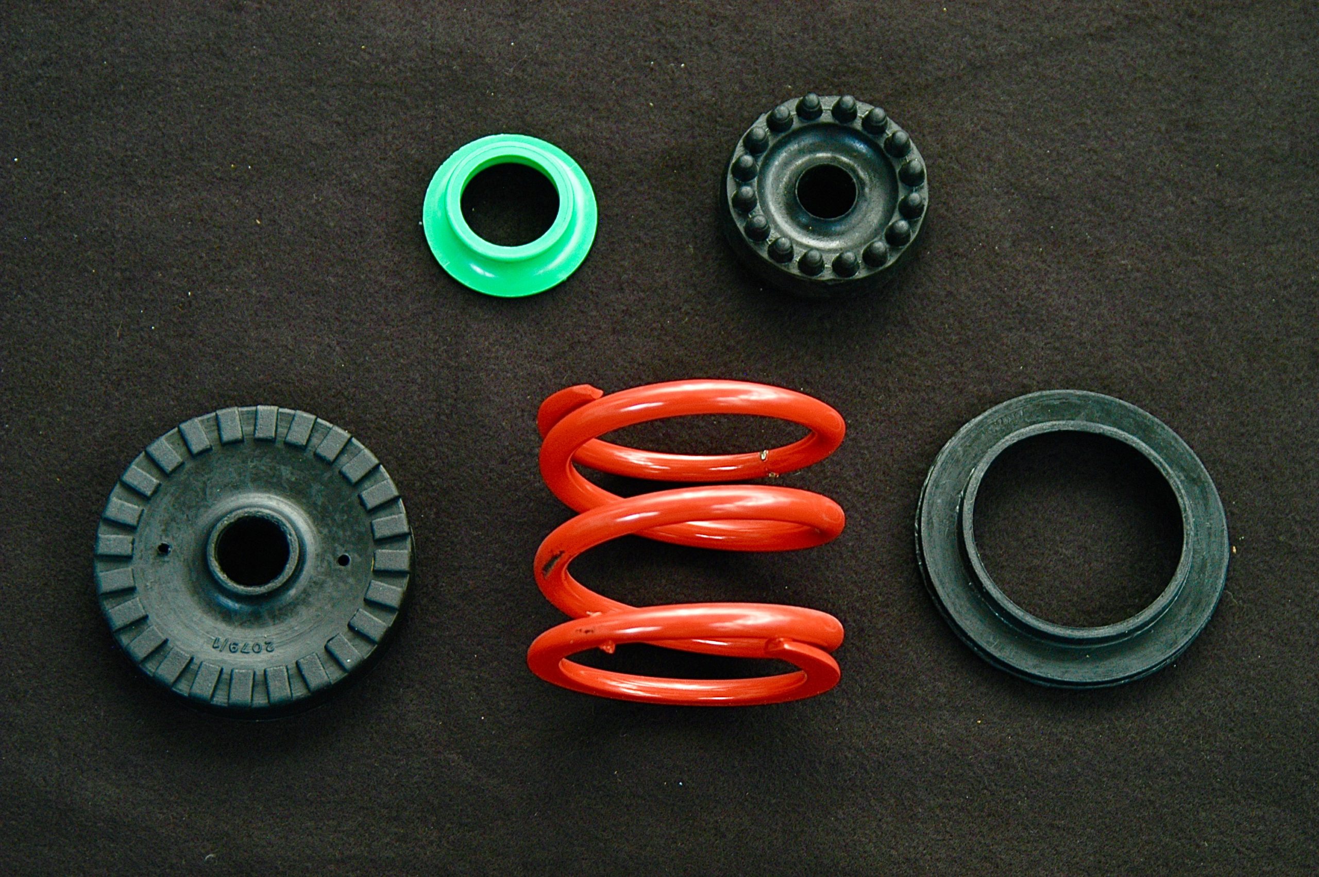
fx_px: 3185
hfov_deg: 23.4
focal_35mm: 87
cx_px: 660
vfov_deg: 15.7
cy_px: 438
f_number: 5
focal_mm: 58
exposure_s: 1/80
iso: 400
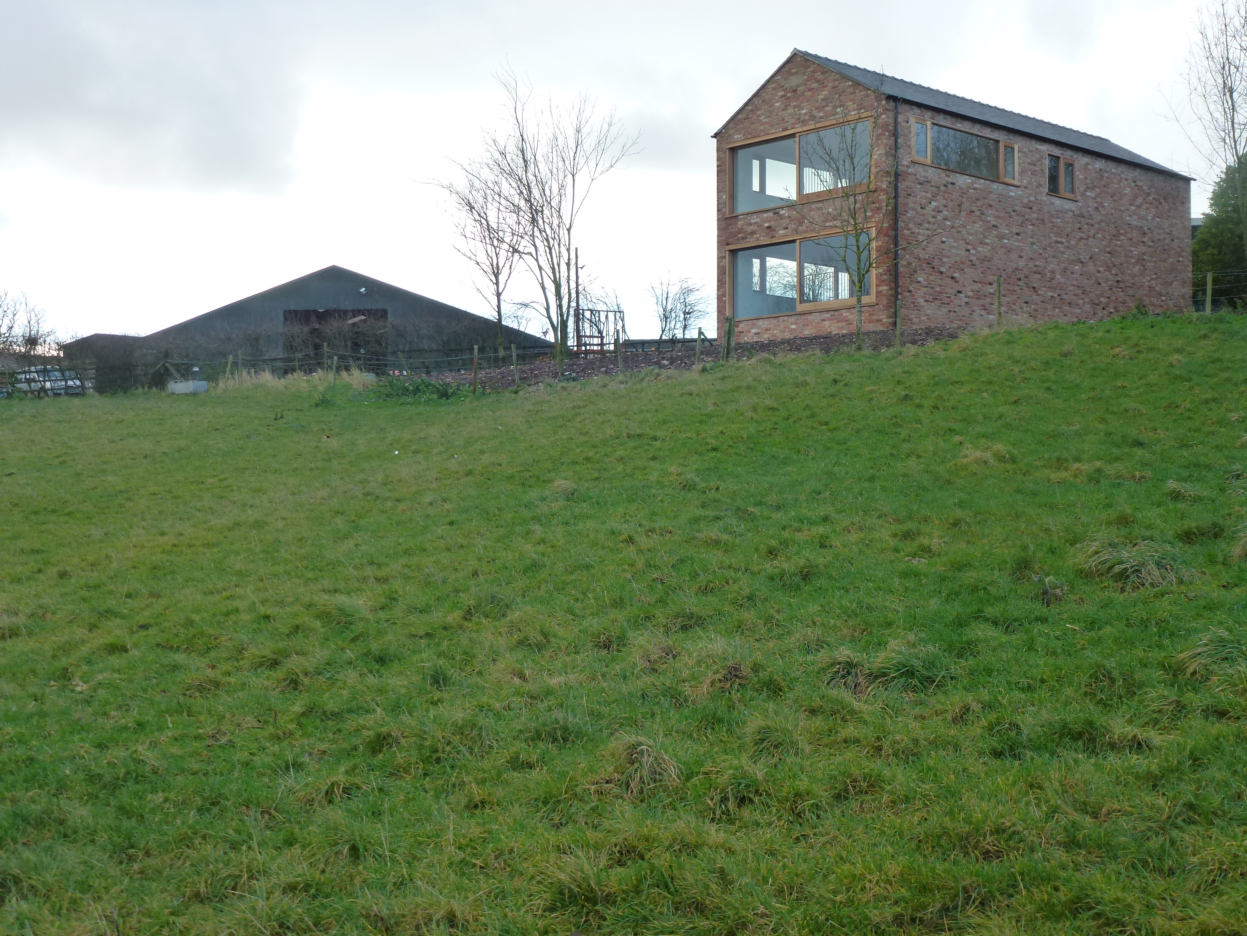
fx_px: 1621
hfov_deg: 42.1
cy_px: 468
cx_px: 624
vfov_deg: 32.2
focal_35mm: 45
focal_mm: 8
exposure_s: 1/160
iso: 160
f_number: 4
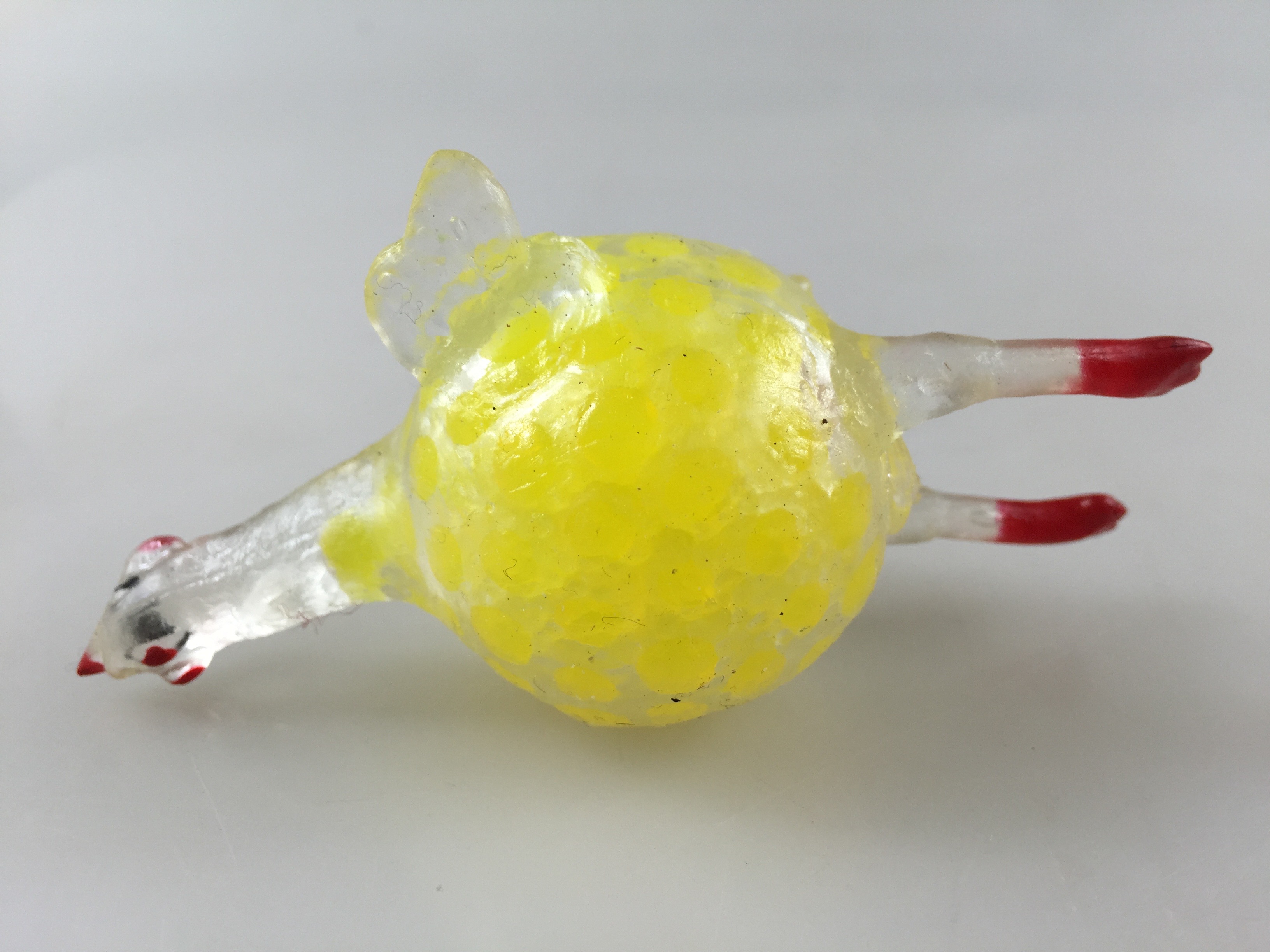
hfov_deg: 61.7
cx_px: 635
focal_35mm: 29
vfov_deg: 48.2
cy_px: 476
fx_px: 1064
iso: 40
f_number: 2.2
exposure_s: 1/100
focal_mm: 4.15
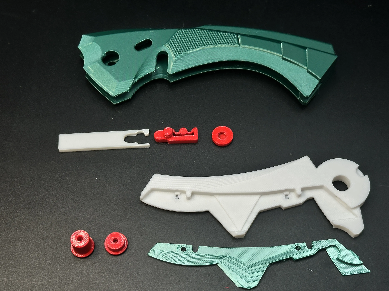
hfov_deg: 32.7
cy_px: 156
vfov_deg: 24.8
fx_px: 663
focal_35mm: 59
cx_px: 197
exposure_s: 1/604
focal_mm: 6.86
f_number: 1.78
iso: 64
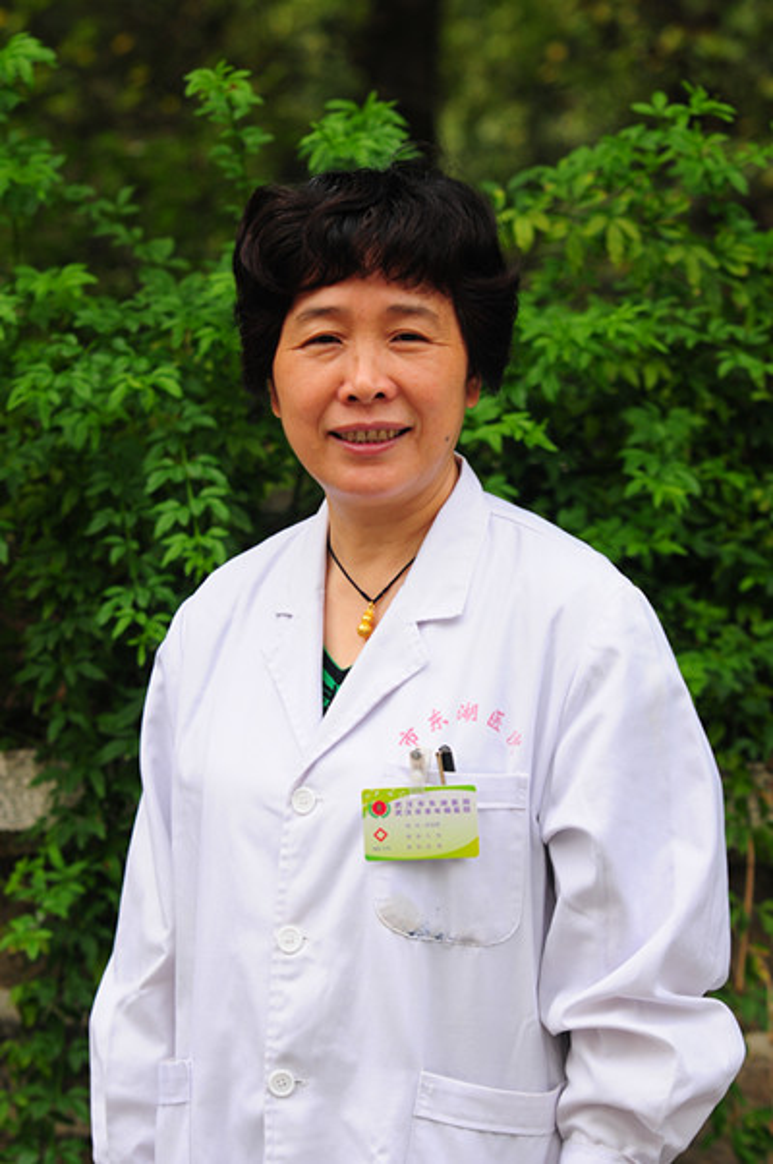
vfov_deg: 14.9
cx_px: 386
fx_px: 4455
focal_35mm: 138
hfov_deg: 9.9
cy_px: 582
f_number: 4.5
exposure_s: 1/320
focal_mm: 92
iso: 200
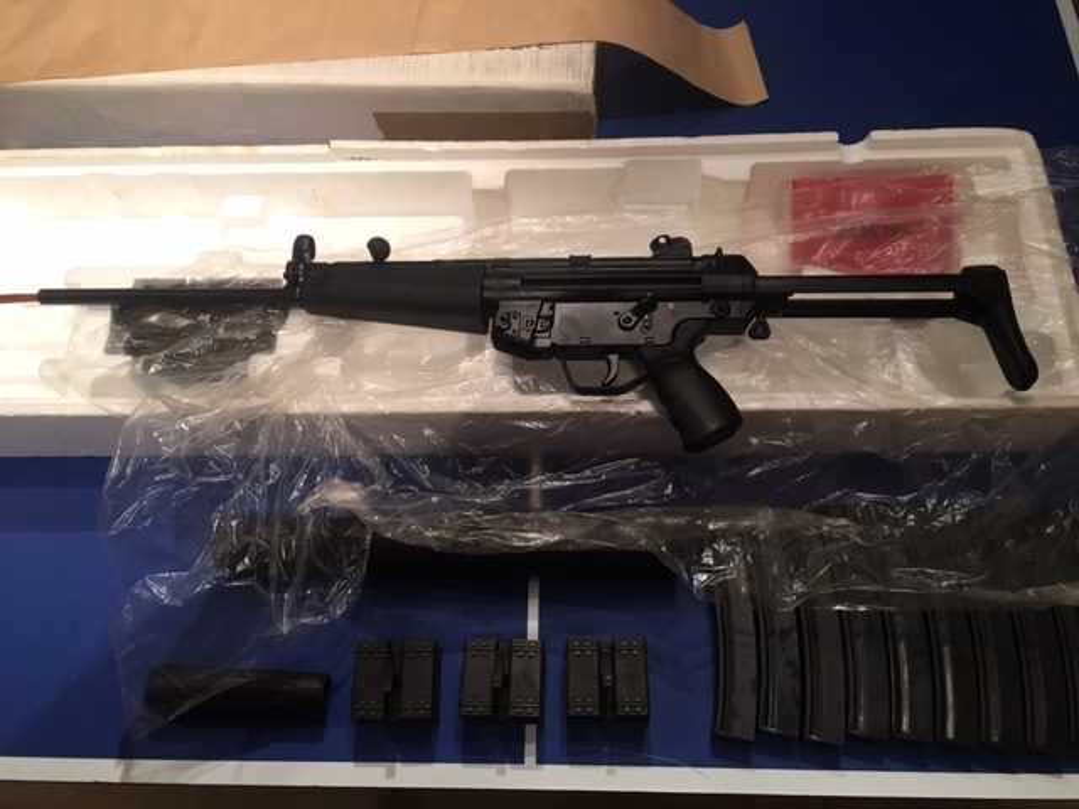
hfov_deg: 61.7
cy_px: 404
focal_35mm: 29
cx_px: 540
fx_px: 904
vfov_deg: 48.2
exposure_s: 1/15
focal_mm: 4.15
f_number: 2.2
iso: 32
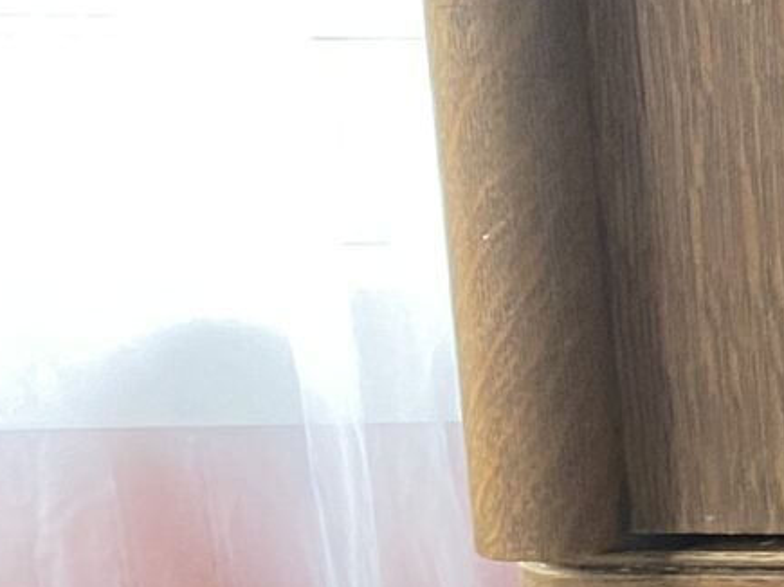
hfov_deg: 10.0
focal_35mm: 153
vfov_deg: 9.7
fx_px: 3464
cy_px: 394
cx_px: 2280
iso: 125
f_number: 1.8
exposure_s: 1/65
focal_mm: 4.25
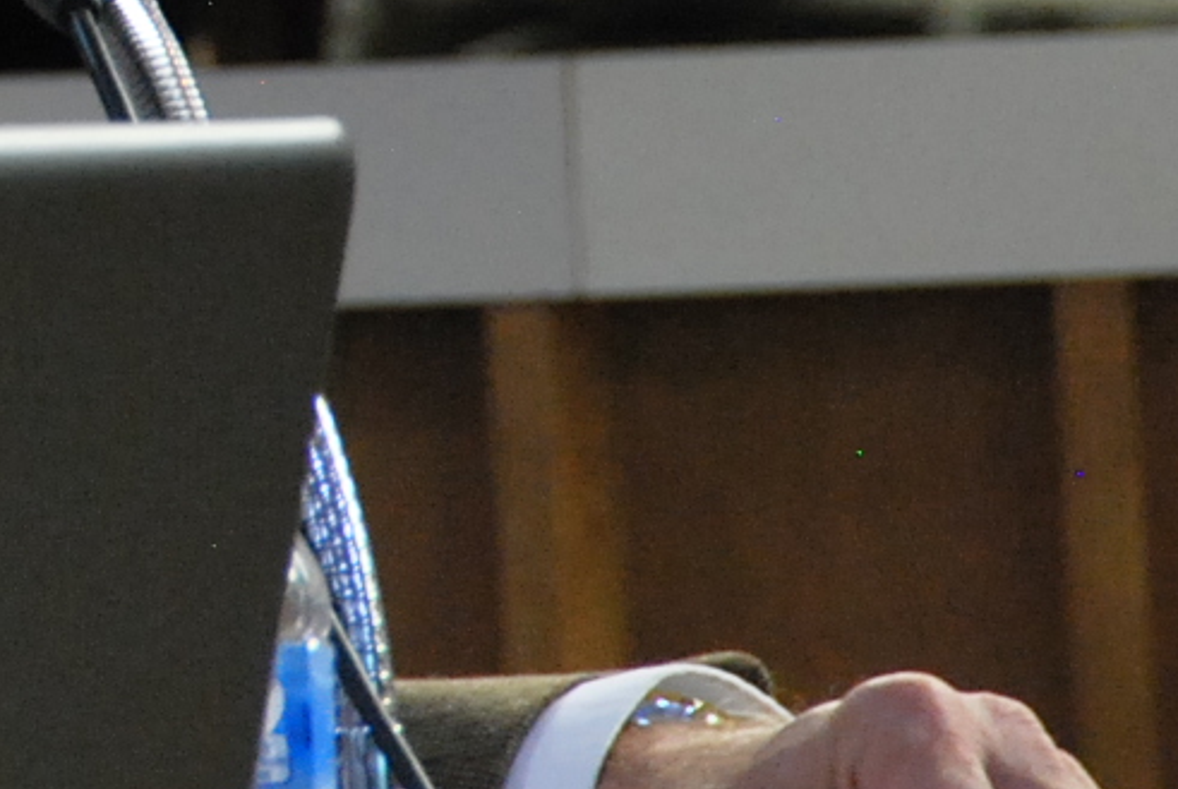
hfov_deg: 1.7
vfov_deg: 1.2
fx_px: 38768
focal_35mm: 1183
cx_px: -720
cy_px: -353
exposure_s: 1/20
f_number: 5.6
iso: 800
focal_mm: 200
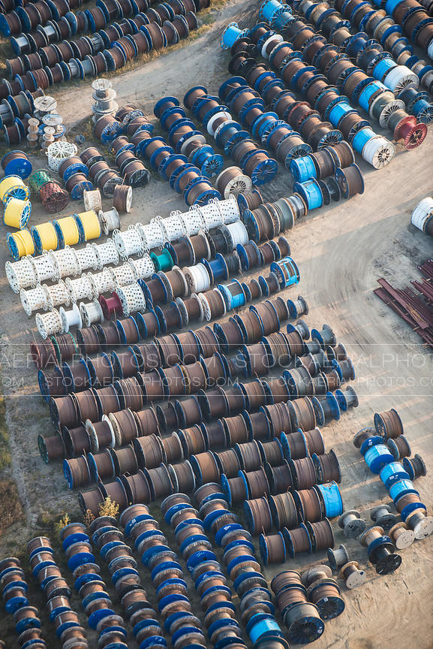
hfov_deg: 6.9
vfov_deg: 10.3
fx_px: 3604
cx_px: 216
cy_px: 324
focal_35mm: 200
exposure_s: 1/1000
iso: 800
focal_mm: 200
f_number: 4
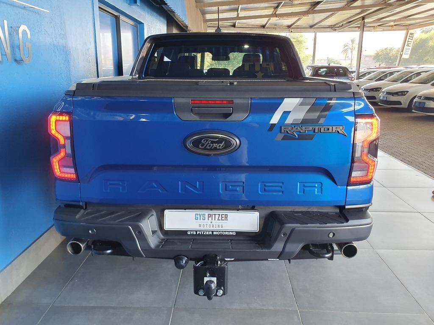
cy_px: 162
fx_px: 326
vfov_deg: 53.1
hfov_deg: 67.3
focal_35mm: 26
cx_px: 217
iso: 250
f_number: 2.4
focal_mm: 4.32
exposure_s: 1/100
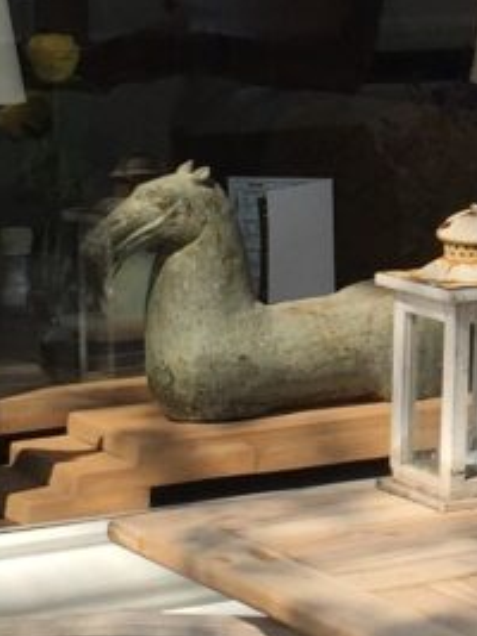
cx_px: 794
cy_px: -12
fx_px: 3071
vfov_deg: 11.7
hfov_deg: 8.6
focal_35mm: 167
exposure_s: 1/1412
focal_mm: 4.15
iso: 32
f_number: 2.2
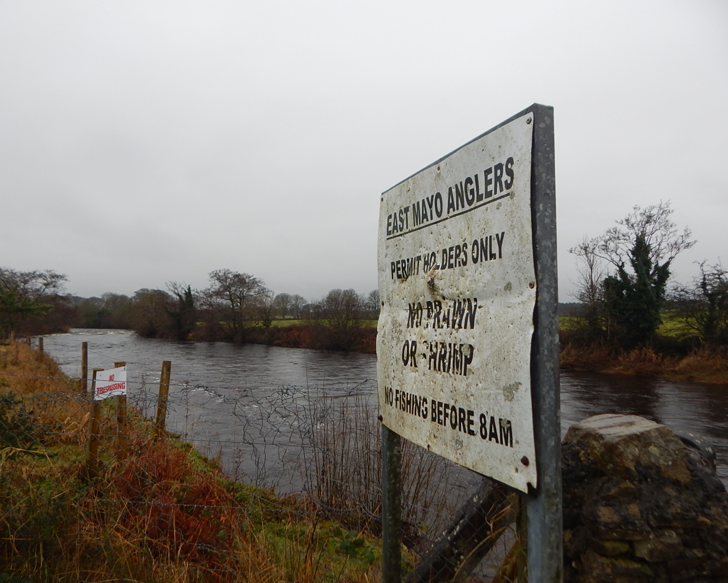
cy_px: 292
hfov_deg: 72.5
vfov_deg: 60.9
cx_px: 341
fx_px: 496
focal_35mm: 23
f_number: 3
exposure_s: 1/200
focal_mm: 4
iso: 125
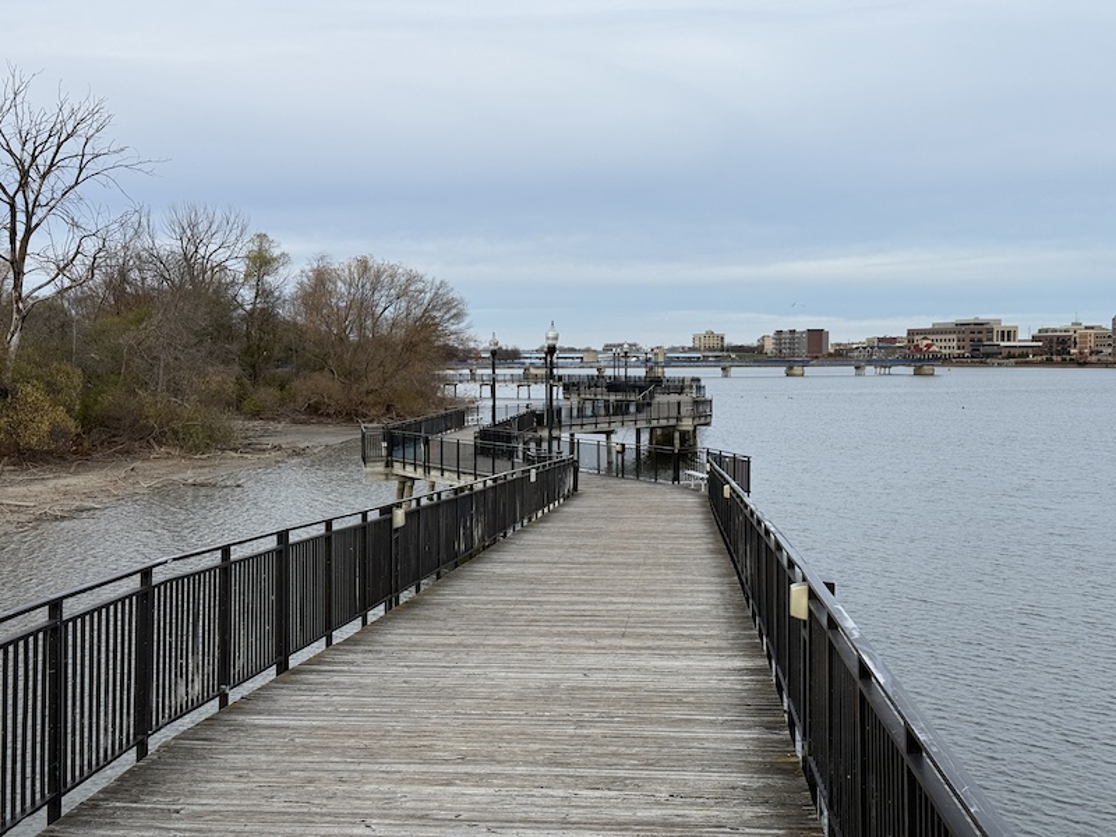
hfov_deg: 39.7
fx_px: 1547
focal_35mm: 48
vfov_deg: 30.3
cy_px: 418
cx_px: 558
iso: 80
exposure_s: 1/2415
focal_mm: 6.76
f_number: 1.78
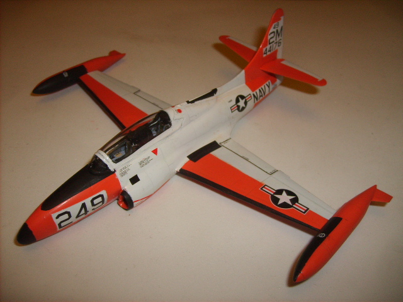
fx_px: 407
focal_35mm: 35
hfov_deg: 52.6
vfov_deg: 40.7
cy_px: 151
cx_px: 202
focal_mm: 5.8
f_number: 2.8
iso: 100
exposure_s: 1/45
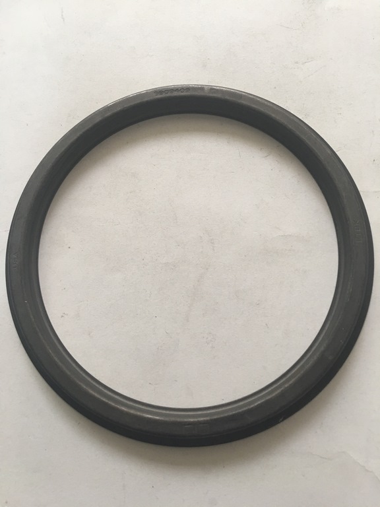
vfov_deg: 61.7
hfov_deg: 48.2
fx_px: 424
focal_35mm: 29
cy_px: 254
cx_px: 190
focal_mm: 4.15
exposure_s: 1/30
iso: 40
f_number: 2.2
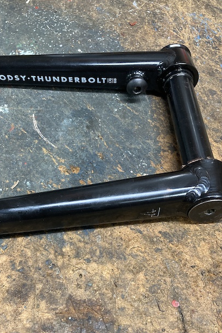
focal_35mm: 38
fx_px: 351
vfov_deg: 50.5
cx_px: 86
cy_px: 194
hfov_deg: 34.9
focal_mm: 3.99
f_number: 1.8
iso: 250
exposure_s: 1/60
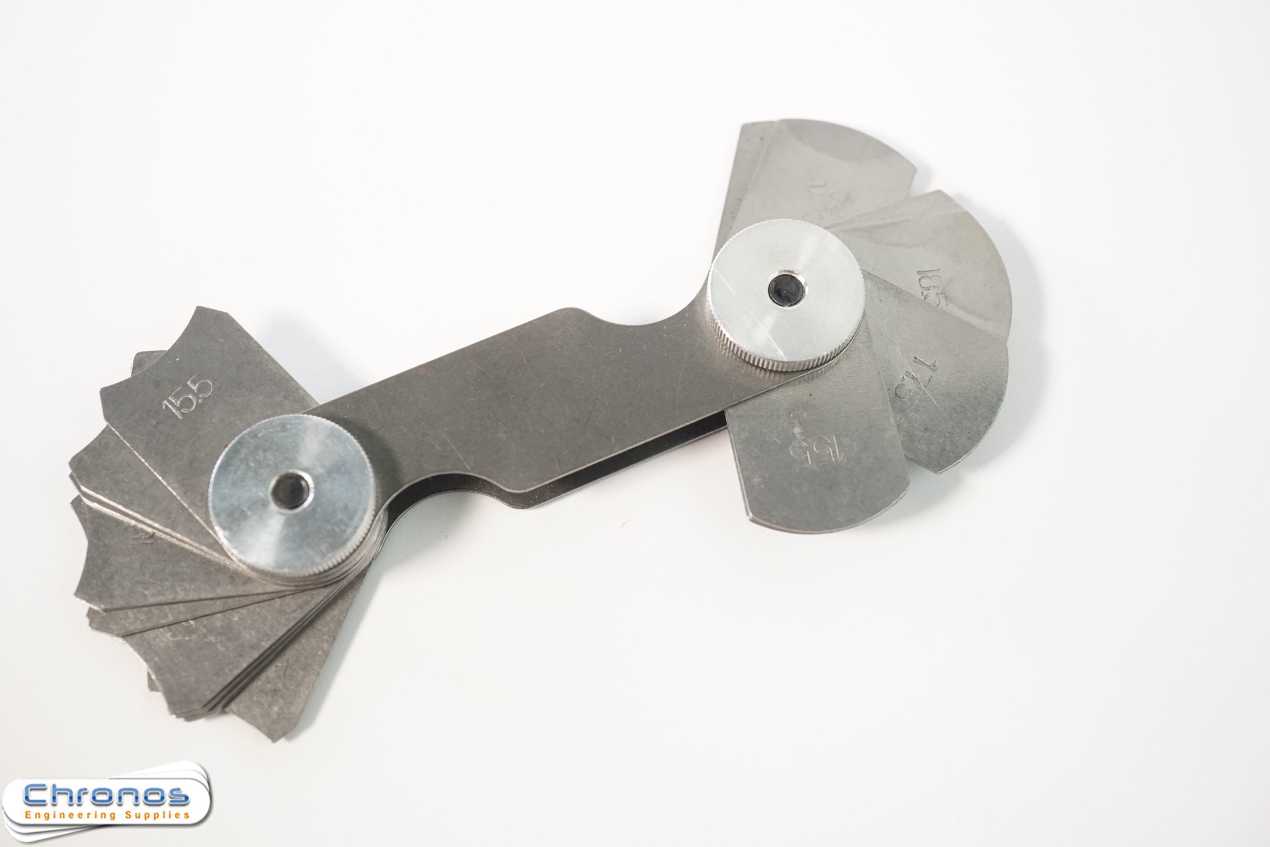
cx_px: 635
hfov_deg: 43.6
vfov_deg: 29.9
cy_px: 424
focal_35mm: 45
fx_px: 1587
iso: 640
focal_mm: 30
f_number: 4.5
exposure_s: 1/320
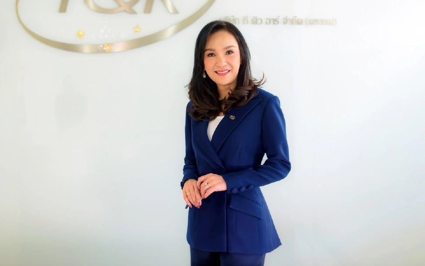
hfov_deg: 45.2
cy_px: 96
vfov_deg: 29.1
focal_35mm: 44
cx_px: 196
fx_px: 510
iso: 400
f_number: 2.2
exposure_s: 1/80
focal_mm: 35
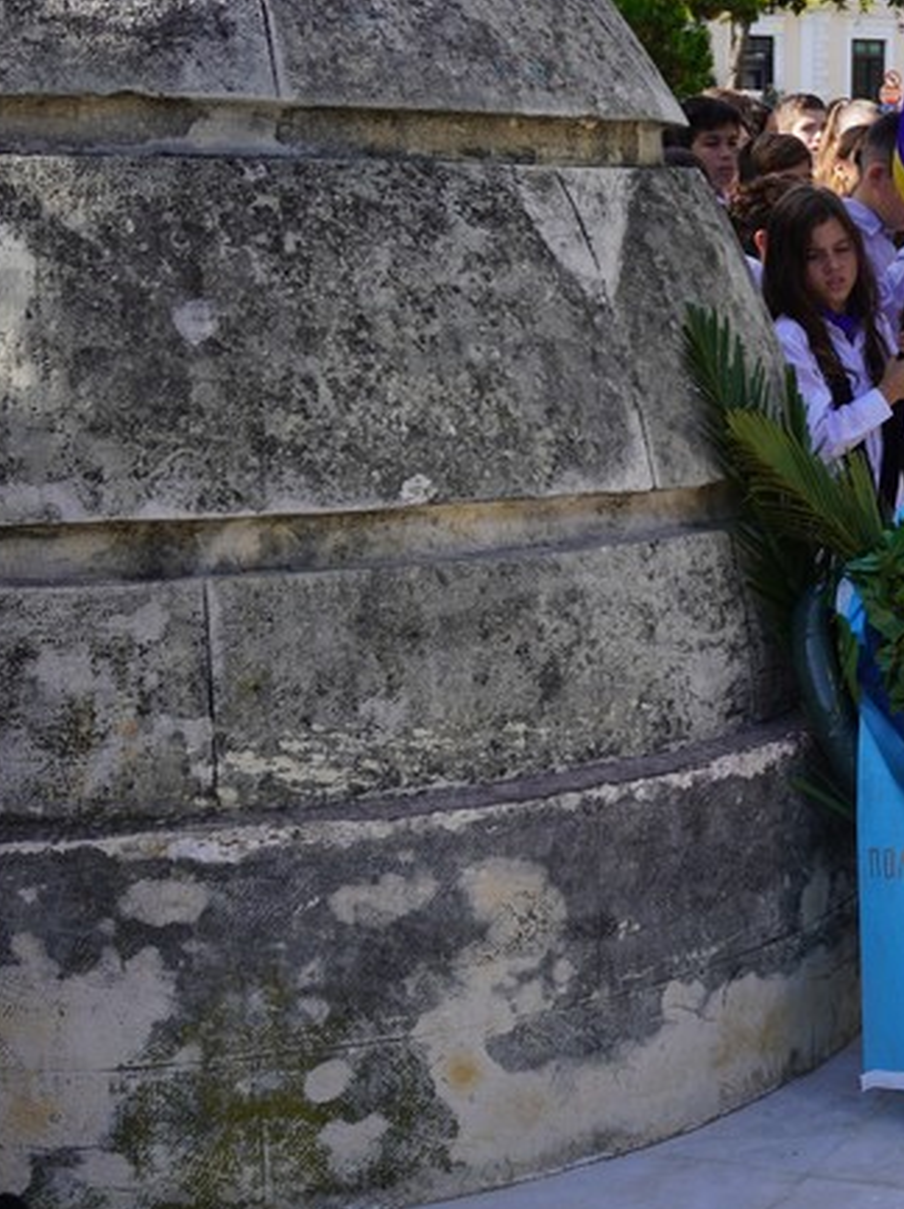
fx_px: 2615
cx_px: 1080
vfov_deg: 26.0
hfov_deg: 18.6
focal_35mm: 75
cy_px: 656
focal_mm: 25
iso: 100
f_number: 5
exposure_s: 1/250
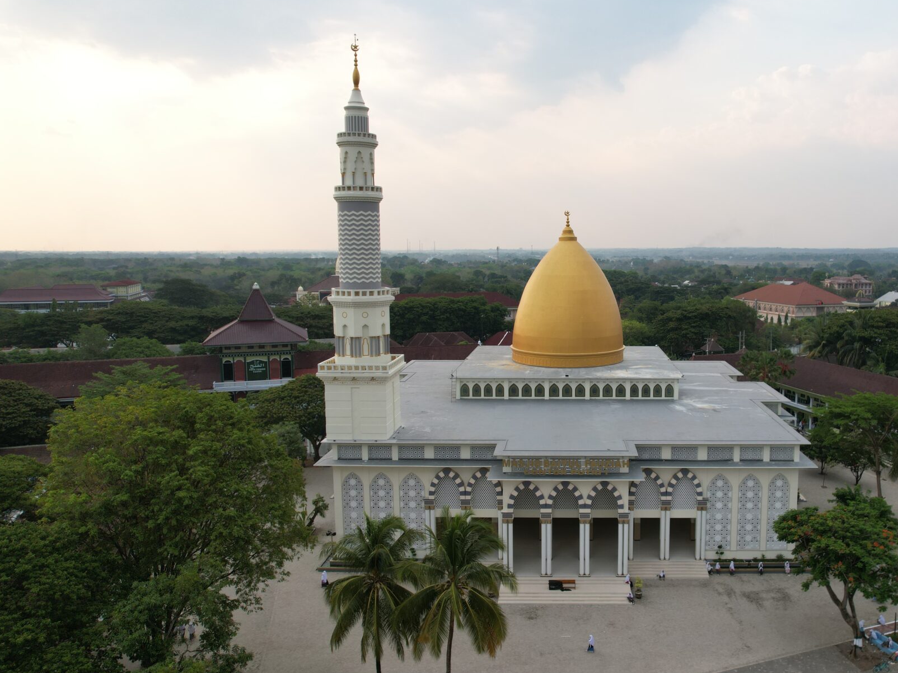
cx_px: 569
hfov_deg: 64.3
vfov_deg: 51.3
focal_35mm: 27
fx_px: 700
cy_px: 329
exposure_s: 1/640
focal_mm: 8.38
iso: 100
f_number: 2.8
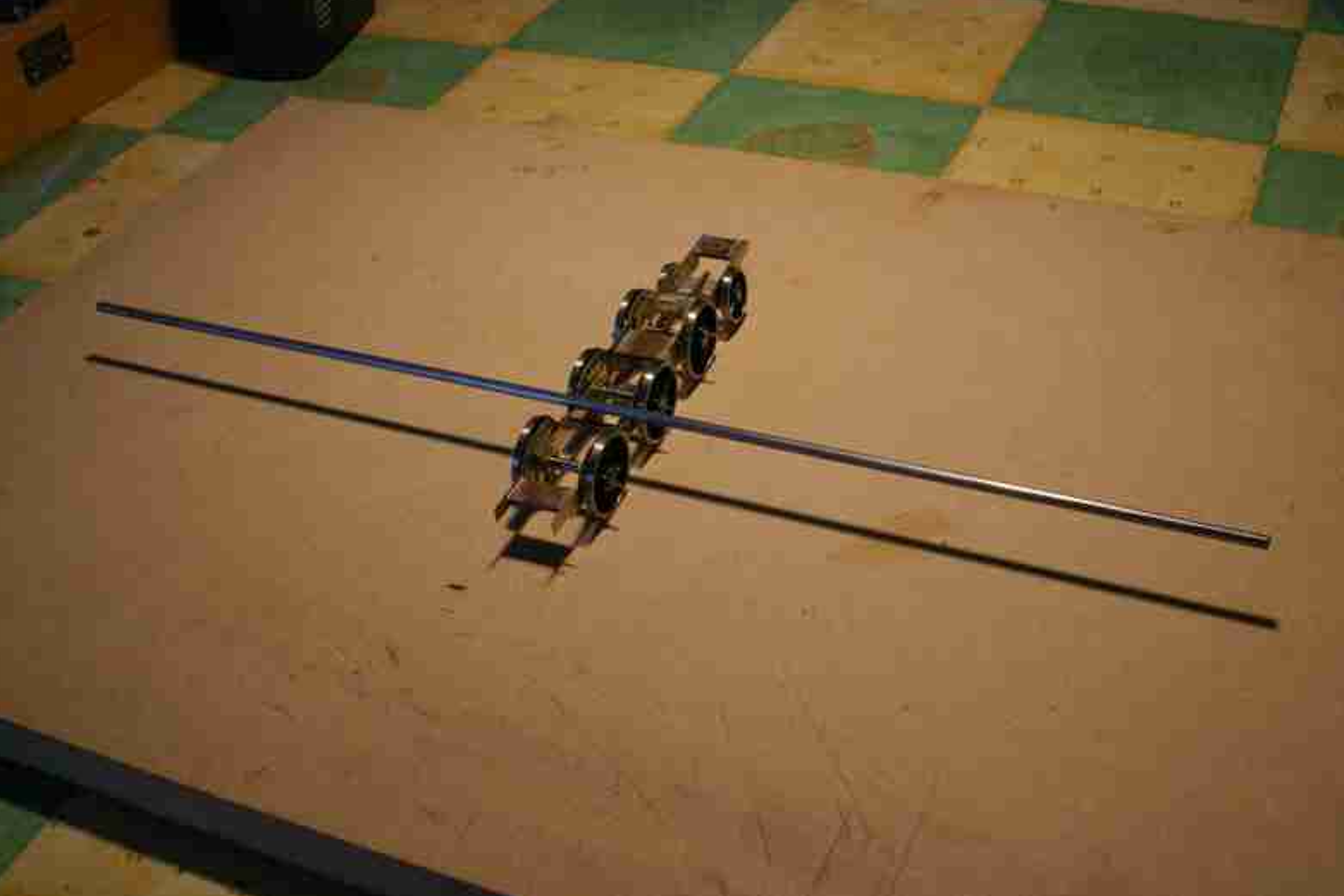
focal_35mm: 43
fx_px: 1606
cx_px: 675
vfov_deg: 31.2
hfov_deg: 45.4
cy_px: 444
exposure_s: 1/10
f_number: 22
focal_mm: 28
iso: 800
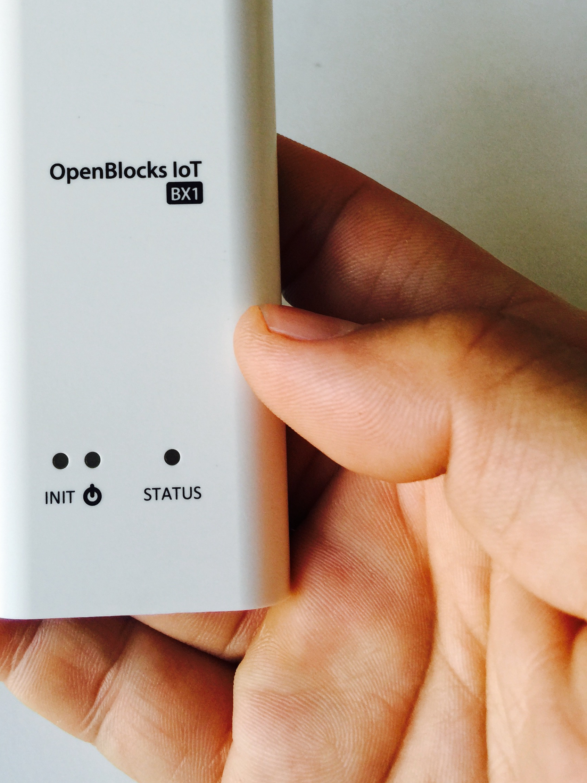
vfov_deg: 43.8
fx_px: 950
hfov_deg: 33.8
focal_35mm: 42
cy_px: 232
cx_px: 162
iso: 40
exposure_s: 1/30
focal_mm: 4.15
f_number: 2.2
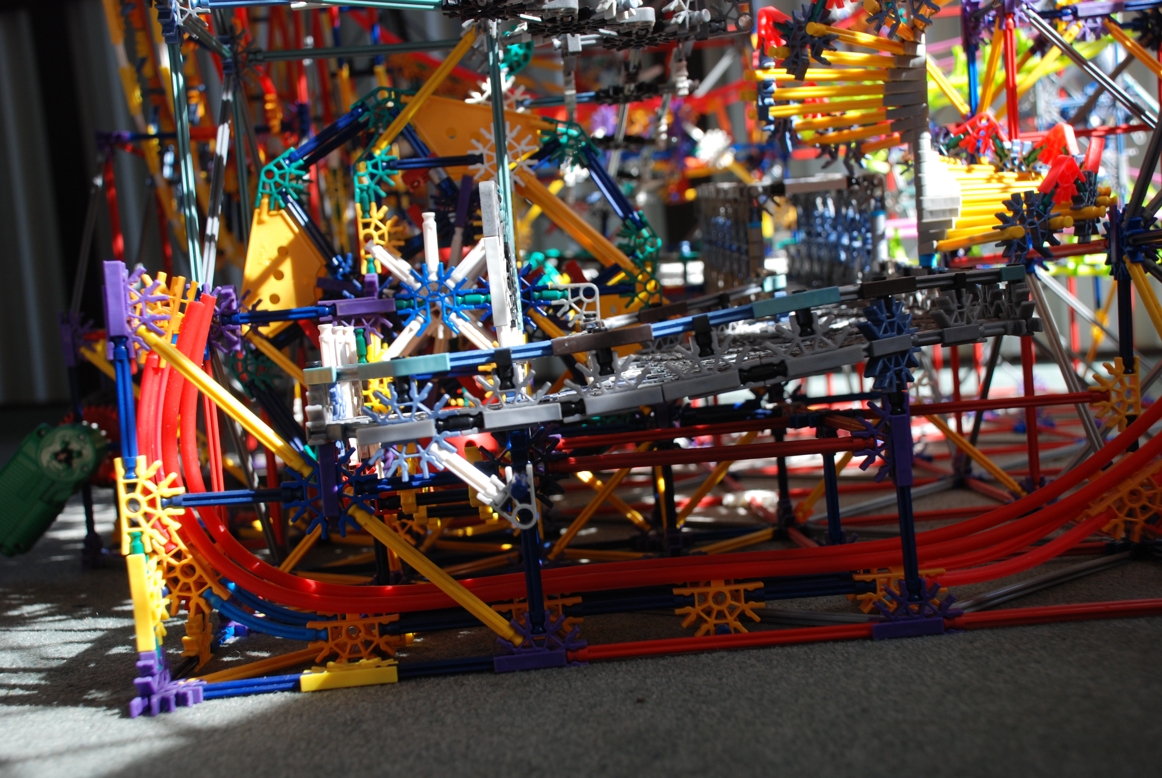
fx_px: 1551
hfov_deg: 41.1
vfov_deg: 28.2
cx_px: 581
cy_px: 389
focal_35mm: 48
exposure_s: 1/125
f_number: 5.6
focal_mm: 32
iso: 200
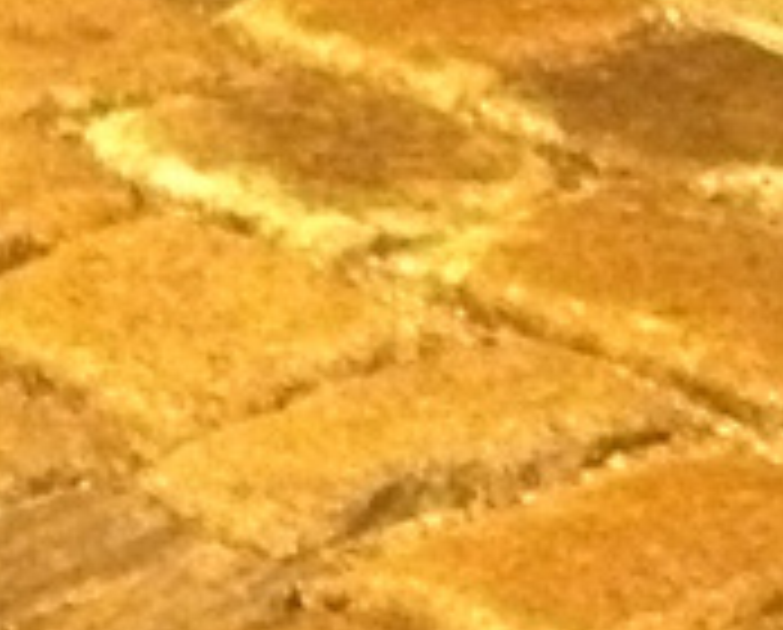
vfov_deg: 5.0
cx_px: 374
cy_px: -1746
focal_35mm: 282
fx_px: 6550
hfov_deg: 6.8
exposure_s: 1/16
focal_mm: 4.28
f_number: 2.4
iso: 800
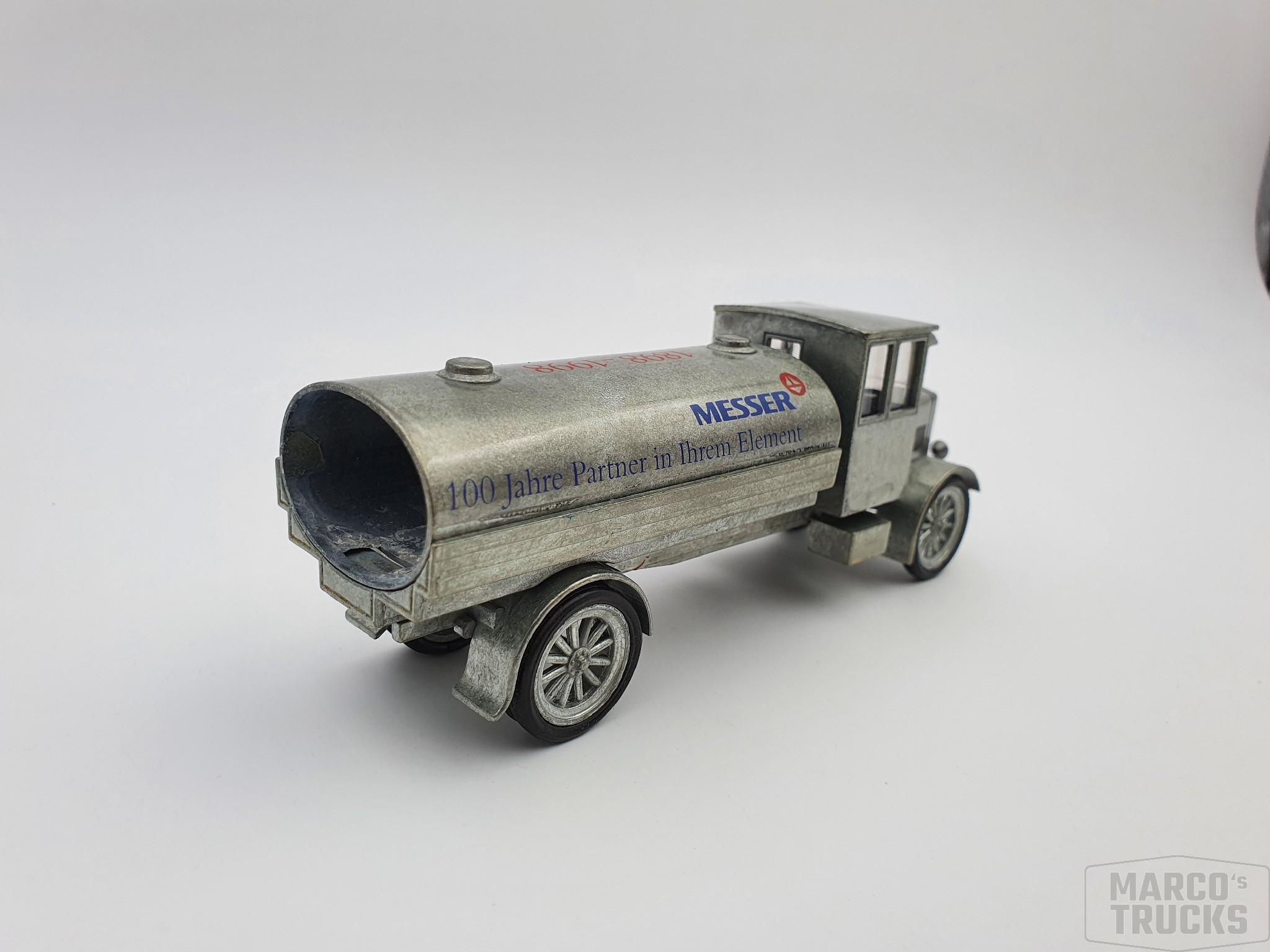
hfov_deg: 67.3
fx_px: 954
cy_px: 476
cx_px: 635
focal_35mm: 26
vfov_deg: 53.1
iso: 50
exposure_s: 1/256
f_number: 2.4
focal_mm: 4.32
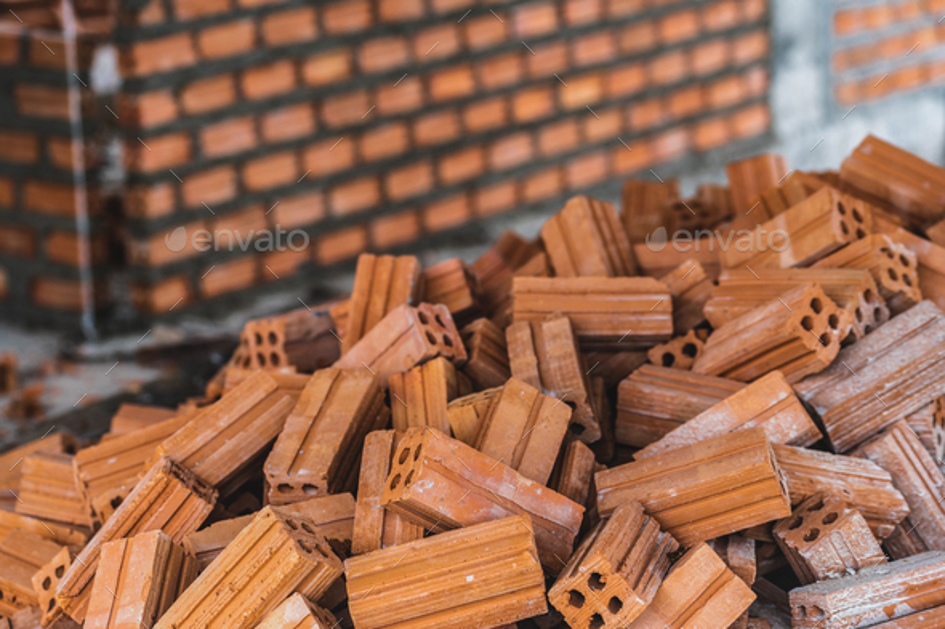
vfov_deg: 14.4
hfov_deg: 21.5
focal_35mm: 95
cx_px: 472
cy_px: 314
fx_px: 2493
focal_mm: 95
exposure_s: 1/400
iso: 200
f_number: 4.5
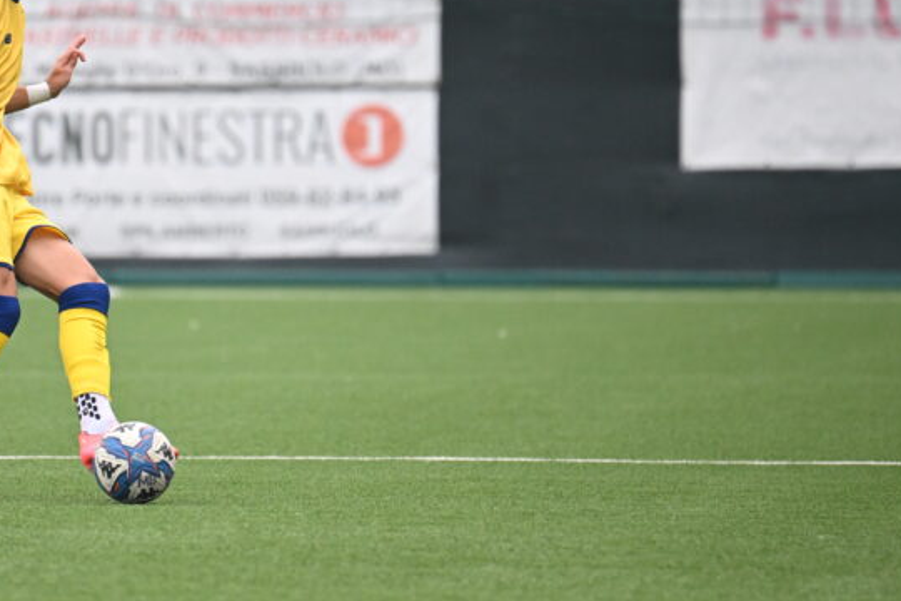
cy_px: 251
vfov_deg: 1.8
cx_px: 122
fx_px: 18995
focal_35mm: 759
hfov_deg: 2.7
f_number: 5.6
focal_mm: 400
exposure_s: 1/1600
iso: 3200
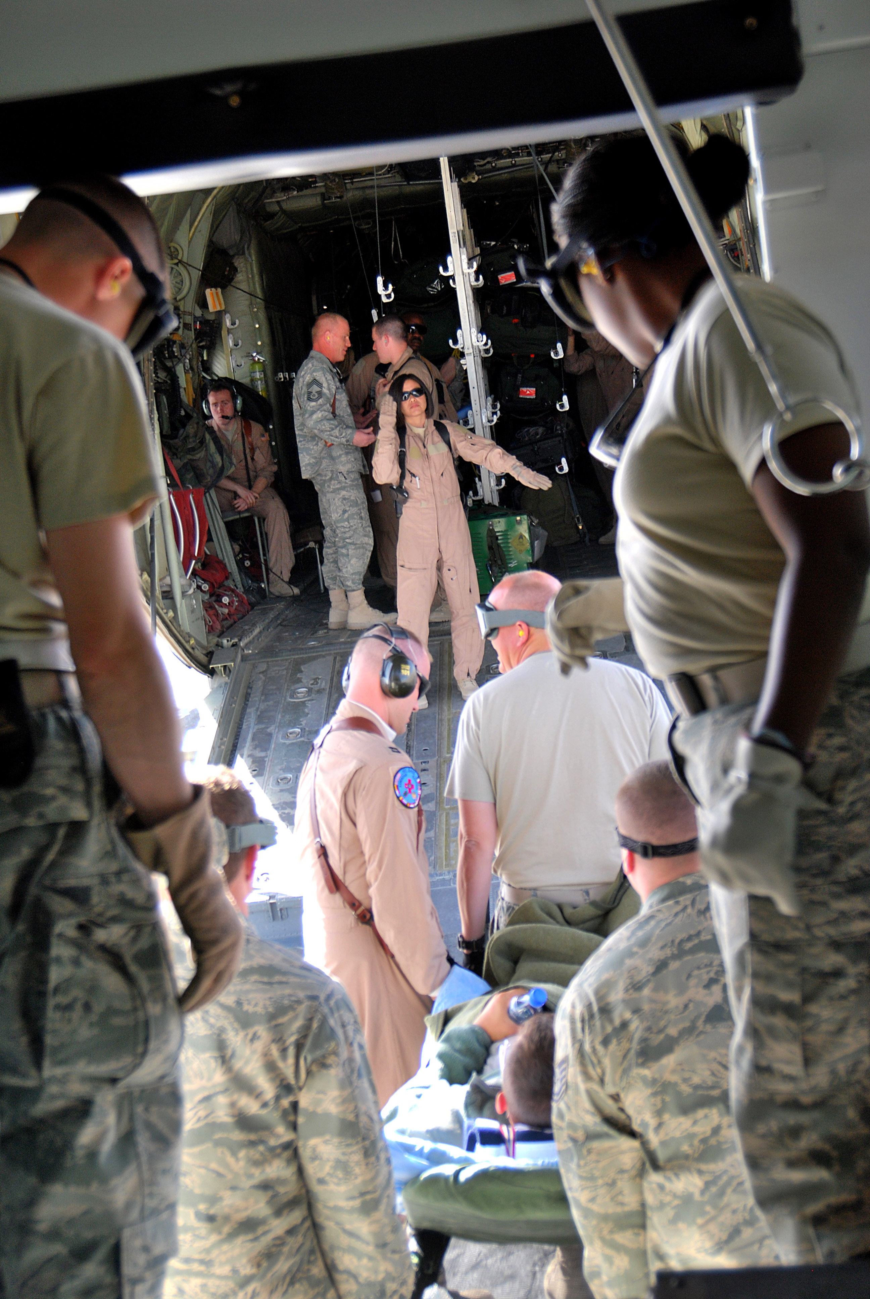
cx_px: 435
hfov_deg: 21.6
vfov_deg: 31.9
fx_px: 2277
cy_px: 650
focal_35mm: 63
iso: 200
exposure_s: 1/100
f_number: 5
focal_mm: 42
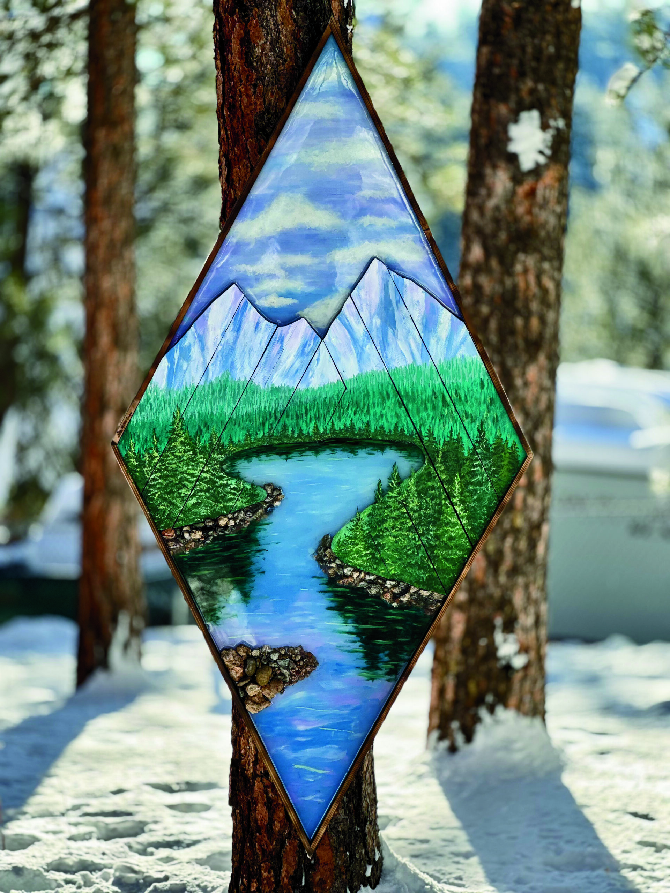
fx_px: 1987
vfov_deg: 25.3
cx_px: 335
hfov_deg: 19.1
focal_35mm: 77
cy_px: 446
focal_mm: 9
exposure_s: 1/186
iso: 32
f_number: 2.8
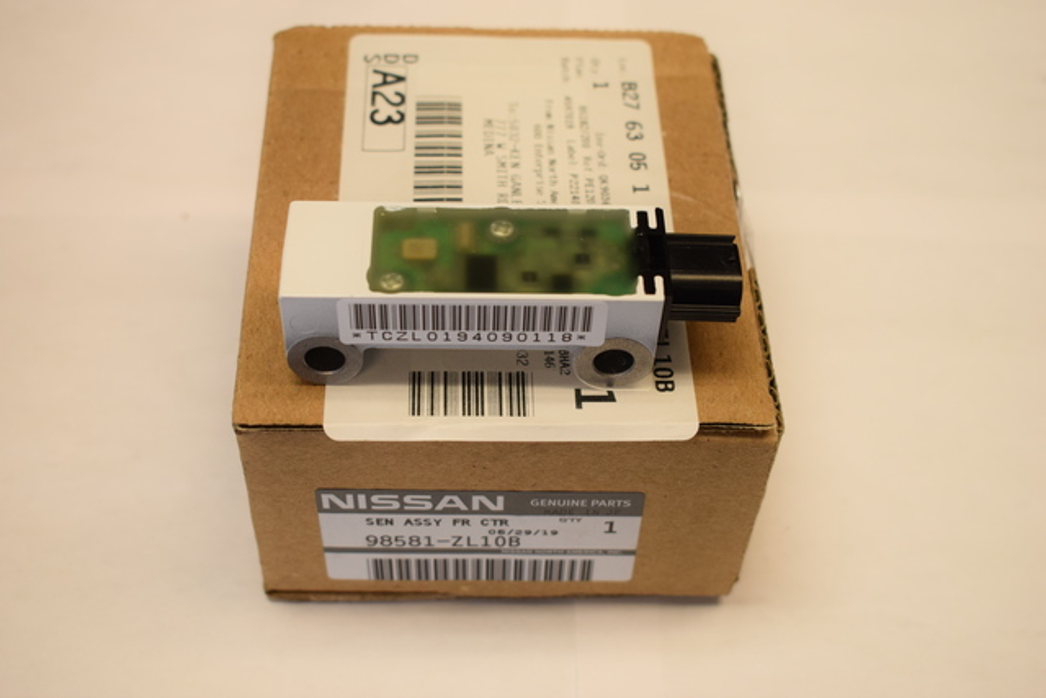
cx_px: 523
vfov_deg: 26.5
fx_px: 1482
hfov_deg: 38.9
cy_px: 349
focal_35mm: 51
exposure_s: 1/125
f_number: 5.6
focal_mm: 34
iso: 720
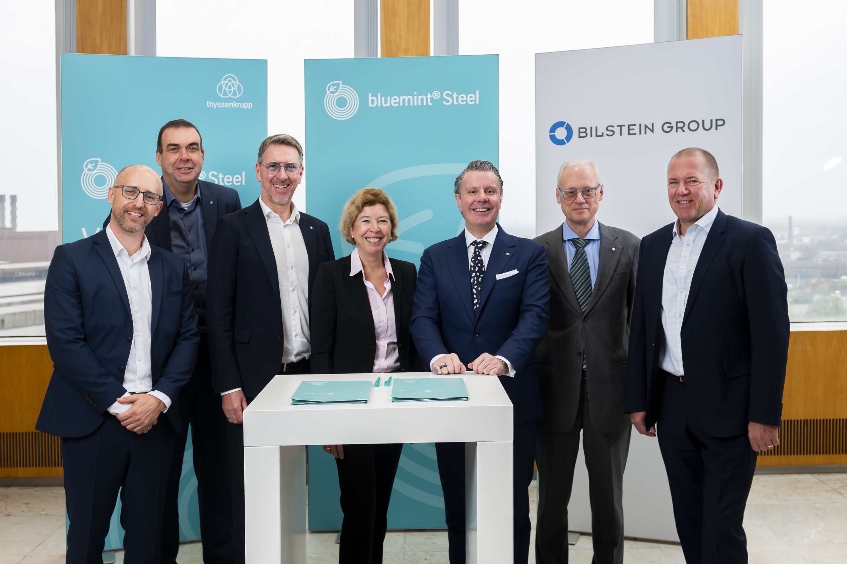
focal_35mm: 34
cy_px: 282
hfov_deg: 55.8
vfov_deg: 38.8
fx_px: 799
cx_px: 424
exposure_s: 1/80
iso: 1000
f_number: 5
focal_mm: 34
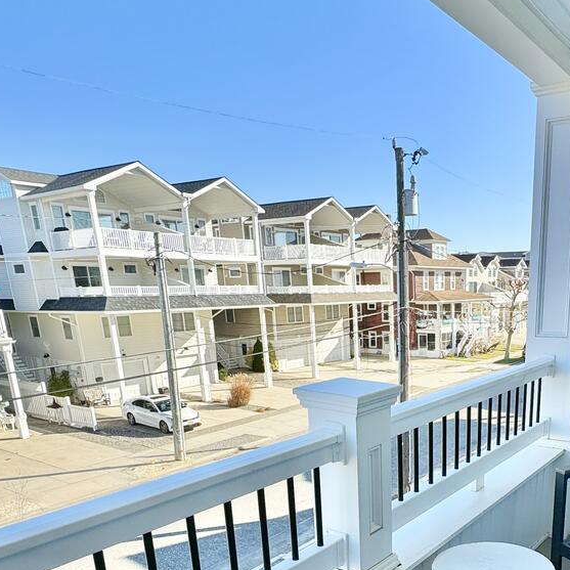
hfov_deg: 49.5
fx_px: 596
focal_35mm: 32
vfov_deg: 47.7
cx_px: 413
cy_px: 471
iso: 40
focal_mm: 2.22
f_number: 2.2
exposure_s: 1/879
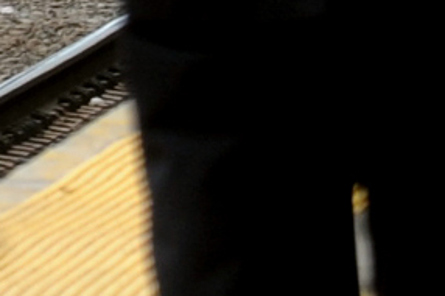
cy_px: -441
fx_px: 14396
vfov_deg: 1.2
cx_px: -702
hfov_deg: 1.8
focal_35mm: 1166
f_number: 9
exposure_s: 1/500
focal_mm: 185
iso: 400
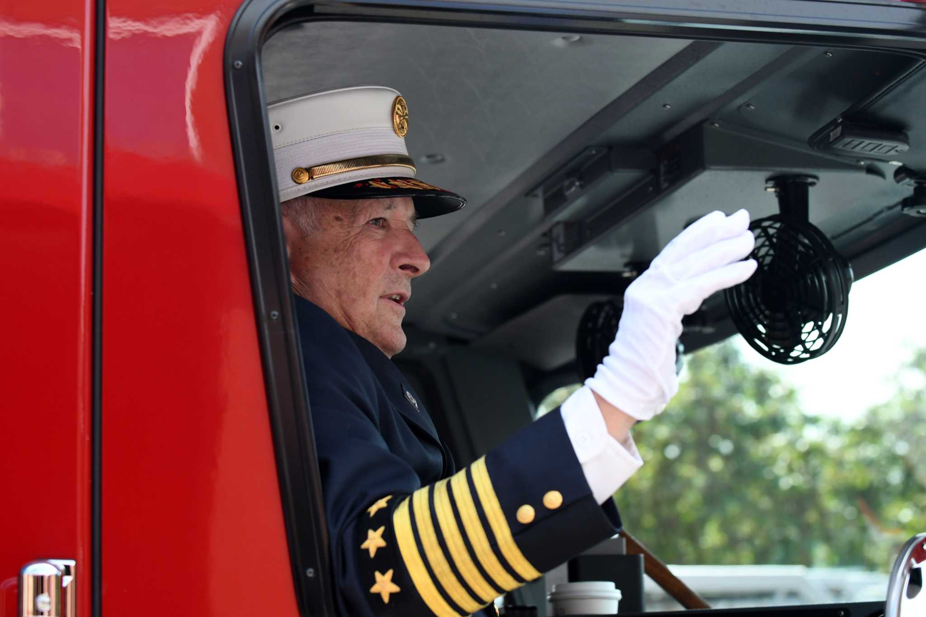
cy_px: 308
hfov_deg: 19.5
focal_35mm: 105
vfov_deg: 13.0
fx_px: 2700
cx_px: 463
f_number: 6.3
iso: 640
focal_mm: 70
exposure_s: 1/800
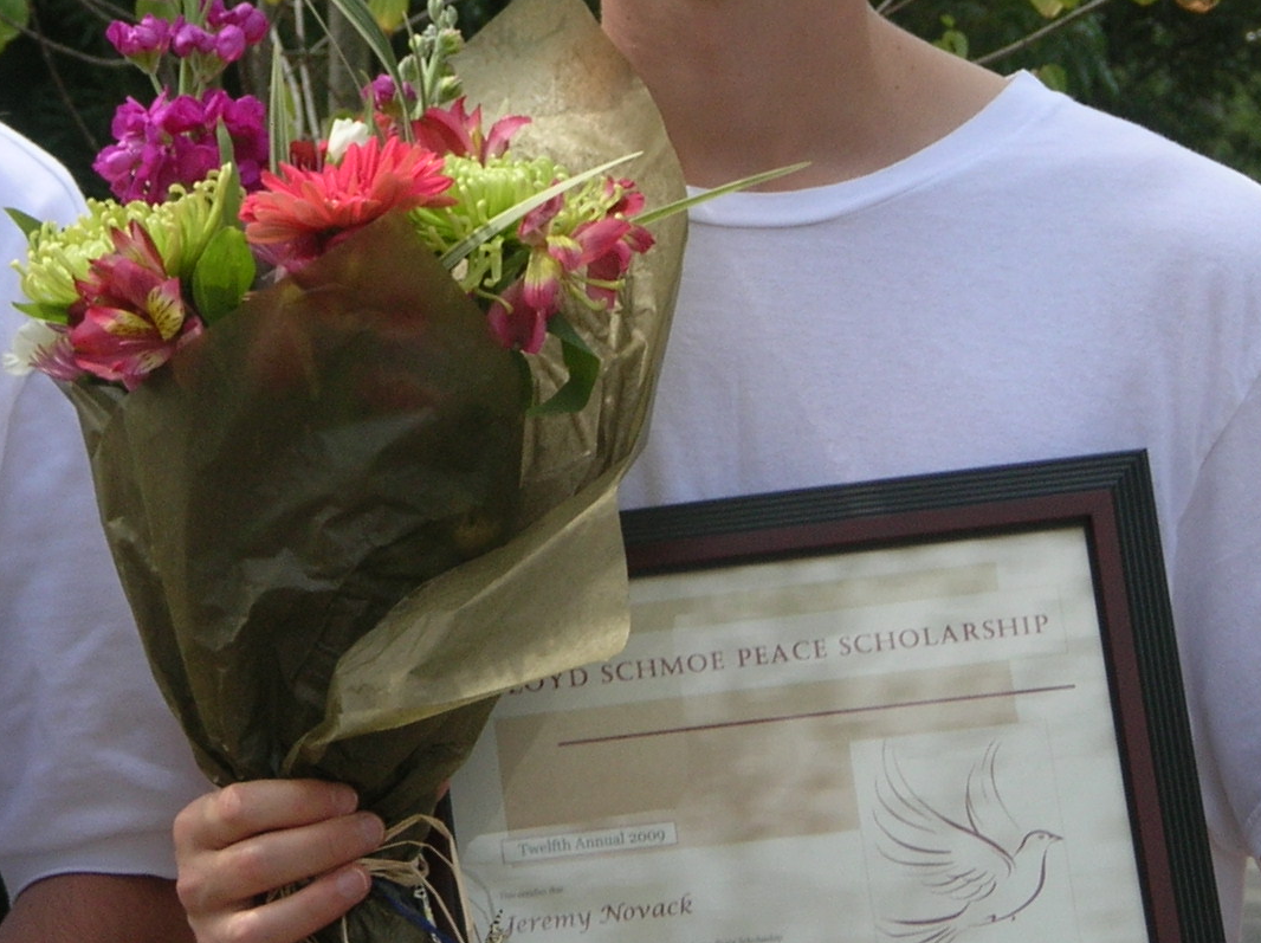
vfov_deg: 6.3
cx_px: 203
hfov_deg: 8.4
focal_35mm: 234
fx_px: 8515
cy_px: 263
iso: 50
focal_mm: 17.9
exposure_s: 1/215
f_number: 4.9
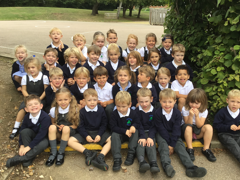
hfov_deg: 54.0
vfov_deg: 41.8
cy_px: 93
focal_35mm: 34
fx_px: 236
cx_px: 123
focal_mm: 3.3
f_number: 2.4
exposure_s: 1/228
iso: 25
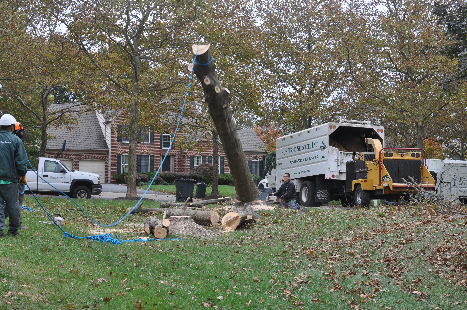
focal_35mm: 52
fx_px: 680
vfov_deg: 25.7
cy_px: 155
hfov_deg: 37.9
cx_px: 234
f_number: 6.3
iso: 320
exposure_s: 1/160
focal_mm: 35
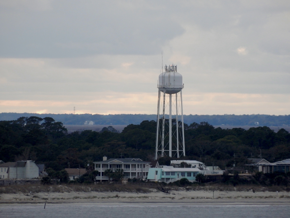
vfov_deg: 1.8
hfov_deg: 2.4
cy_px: 109
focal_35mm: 840
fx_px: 7037
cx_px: 145
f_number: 6.9
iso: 400
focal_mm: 151
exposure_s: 1/200
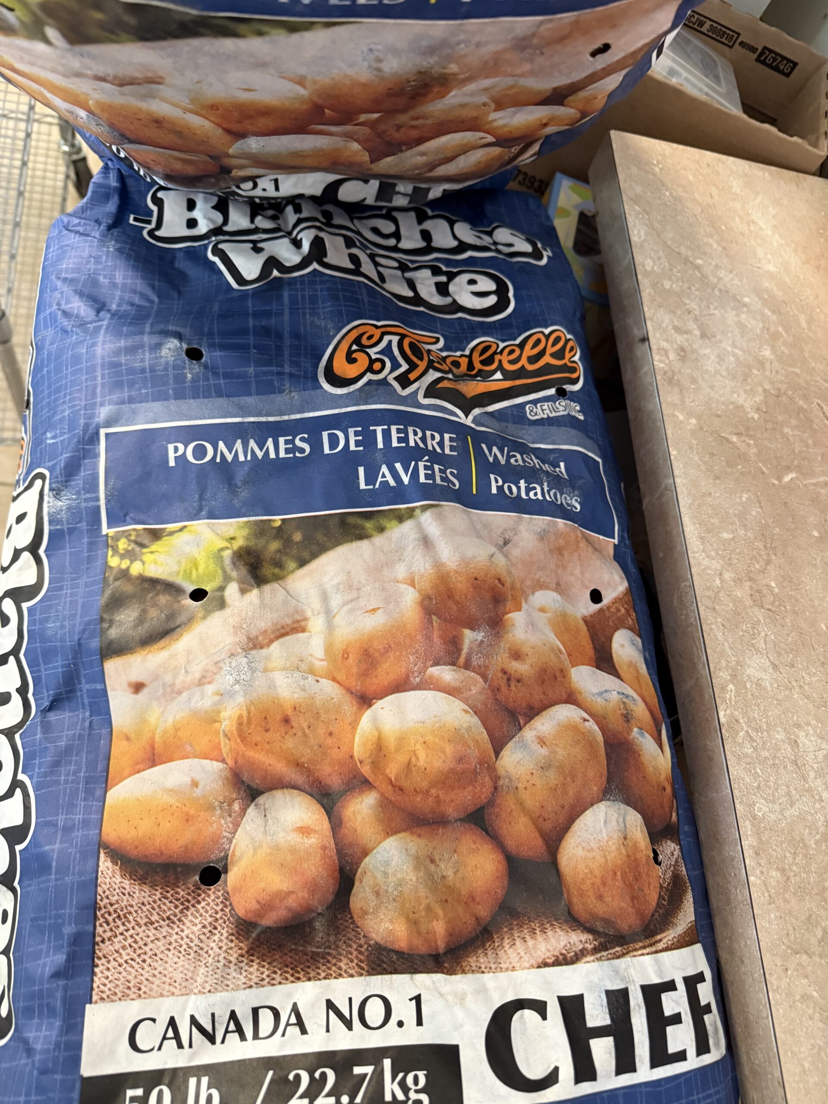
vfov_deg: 71.6
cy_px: 552
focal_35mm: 24
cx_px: 414
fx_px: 765
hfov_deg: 56.8
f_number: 1.78
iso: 500
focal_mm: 6.76
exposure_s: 1/60
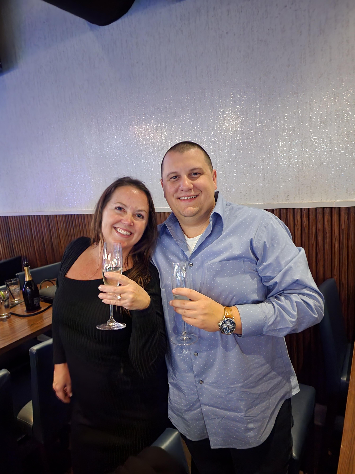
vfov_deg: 73.9
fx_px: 314
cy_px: 237
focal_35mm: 23
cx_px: 178
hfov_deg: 58.9
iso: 1250
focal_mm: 6.4
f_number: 1.8
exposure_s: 1/10
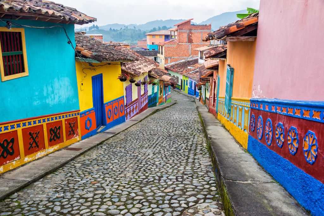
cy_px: 108
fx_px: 288
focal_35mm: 32
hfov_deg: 58.7
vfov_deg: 41.2
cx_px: 162
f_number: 8
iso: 250
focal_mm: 32
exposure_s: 1/125
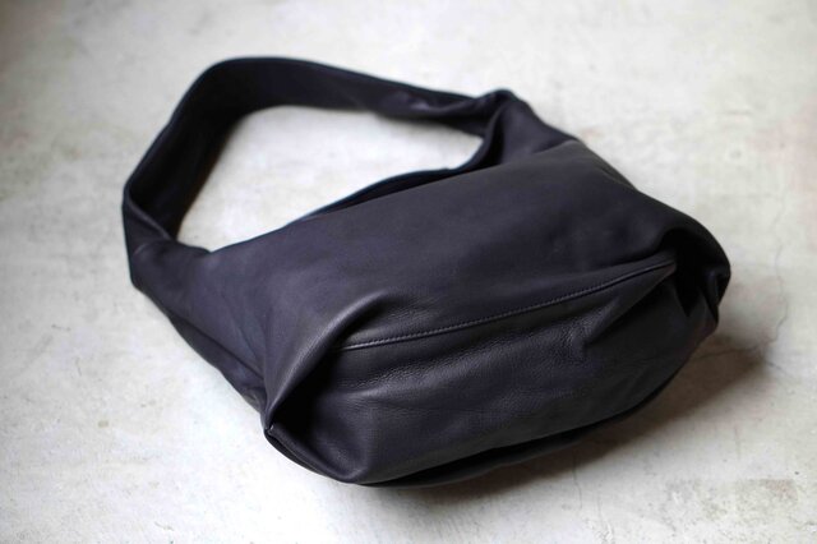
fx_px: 1701
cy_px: 272
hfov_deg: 27.0
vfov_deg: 18.2
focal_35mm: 75
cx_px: 408
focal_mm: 50
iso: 1600
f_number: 2.5
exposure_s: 1/160
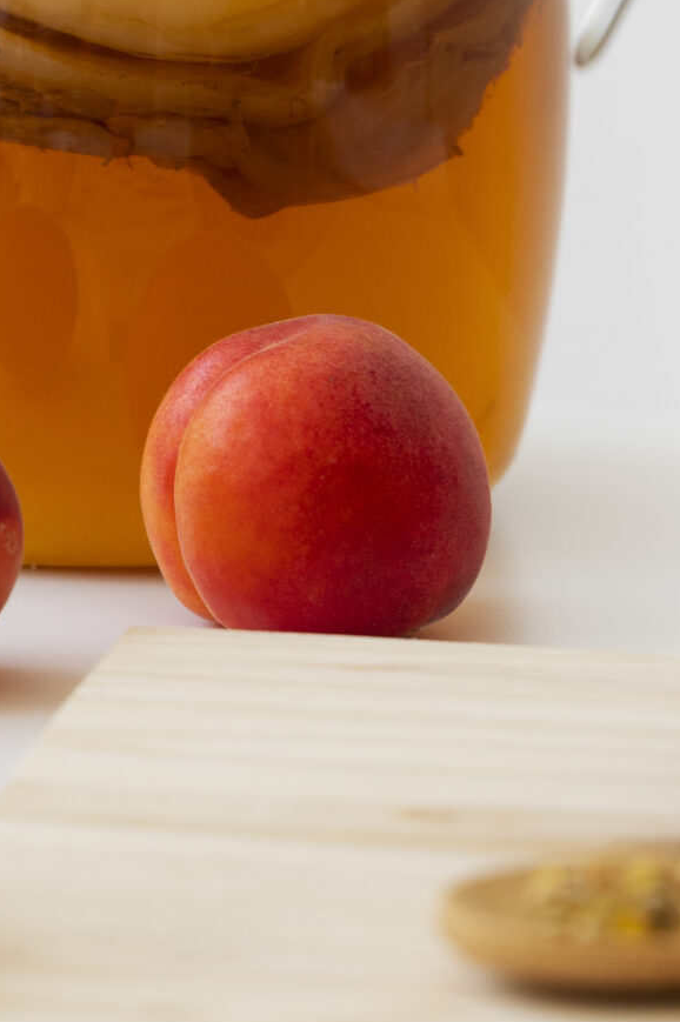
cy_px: 118
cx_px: 142
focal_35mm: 221
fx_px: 6271
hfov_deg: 6.2
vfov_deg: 9.3
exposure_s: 1/160
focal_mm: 75
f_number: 5
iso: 640
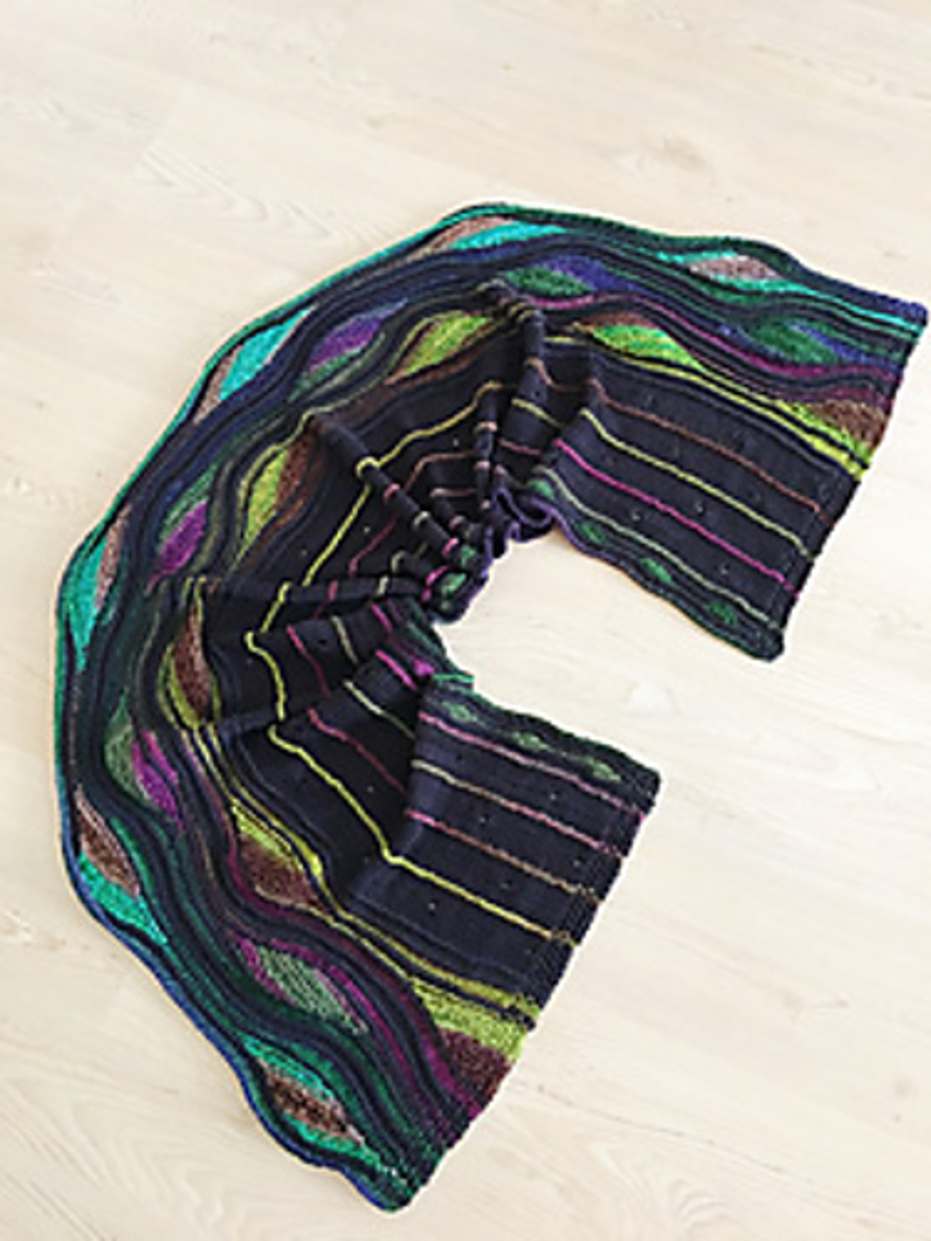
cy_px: 620
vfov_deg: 61.7
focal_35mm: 29
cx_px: 466
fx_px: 1040
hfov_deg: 48.2
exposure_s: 1/4
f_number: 2.2
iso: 125
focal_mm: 4.15
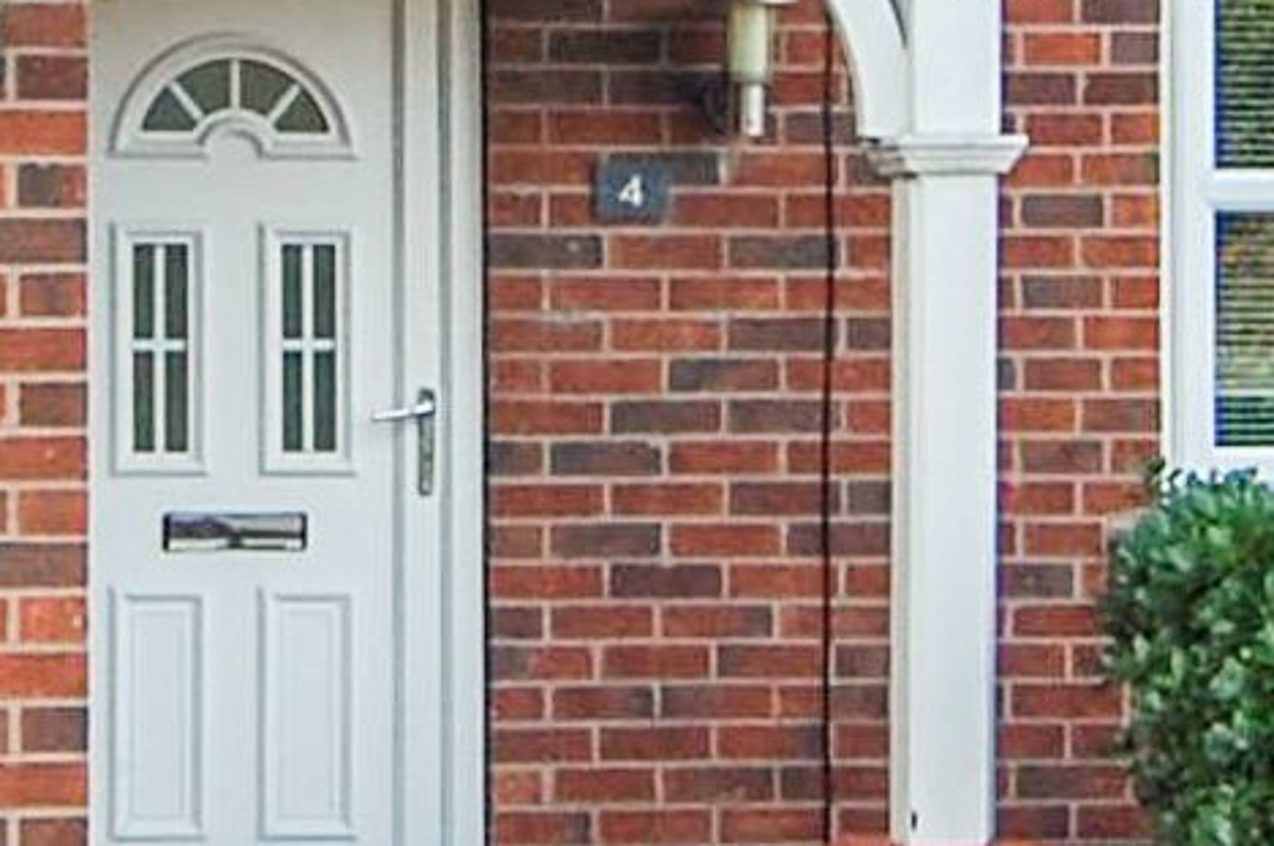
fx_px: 4772
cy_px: -103
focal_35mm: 135
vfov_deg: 10.0
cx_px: 651
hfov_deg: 15.2
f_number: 9
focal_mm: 14
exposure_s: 1/125
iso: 400
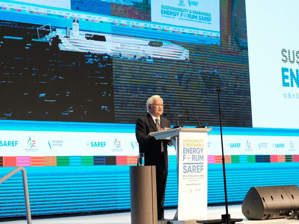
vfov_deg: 16.1
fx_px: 795
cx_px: 164
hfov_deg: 21.3
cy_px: 112
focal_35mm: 92
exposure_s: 1/800
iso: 5000
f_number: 2.8
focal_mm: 56
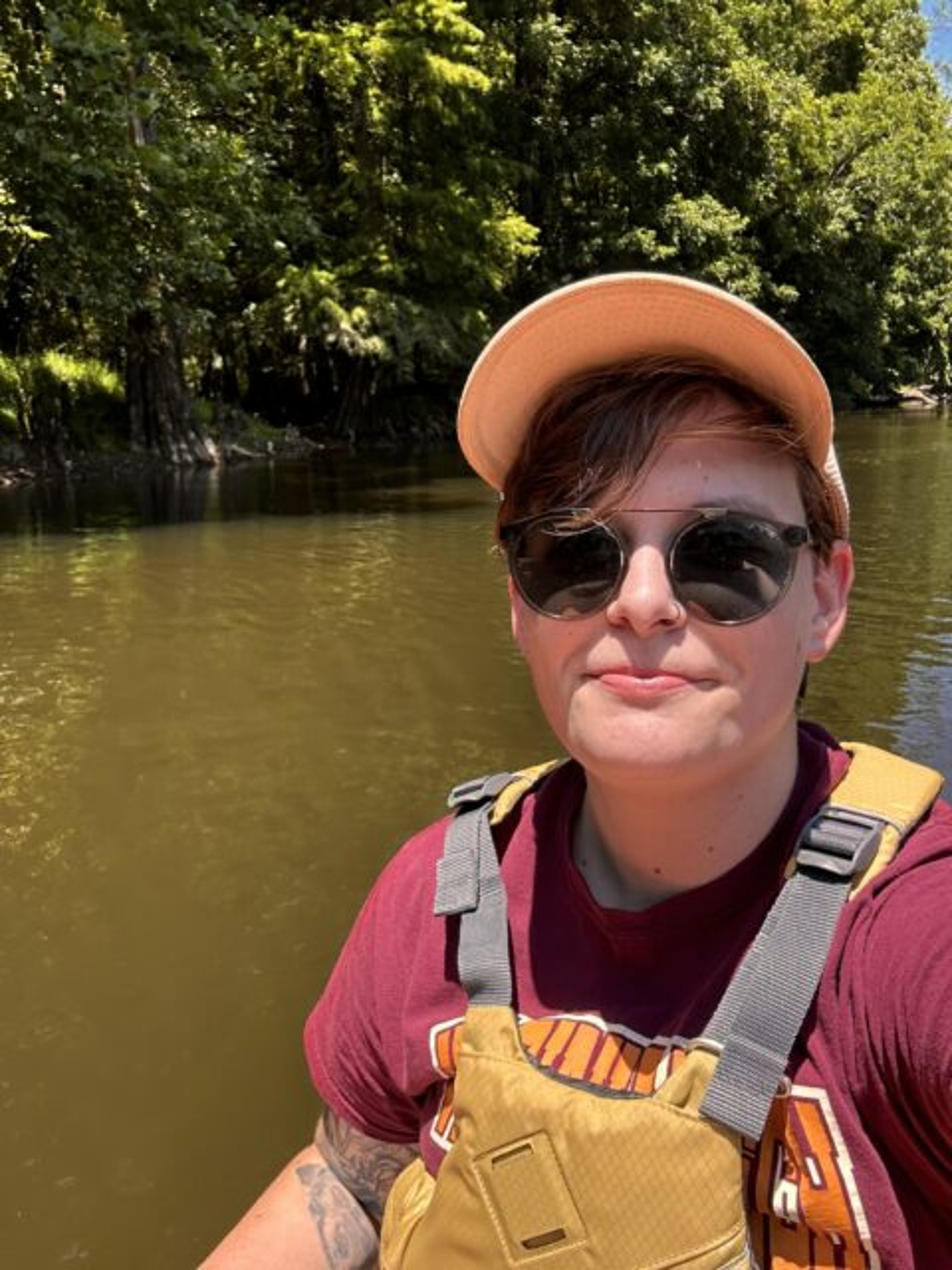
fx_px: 1100
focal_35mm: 30
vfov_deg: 60.0
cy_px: 635
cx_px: 476
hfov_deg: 46.8
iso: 25
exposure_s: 1/454
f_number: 1.9
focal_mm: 2.69
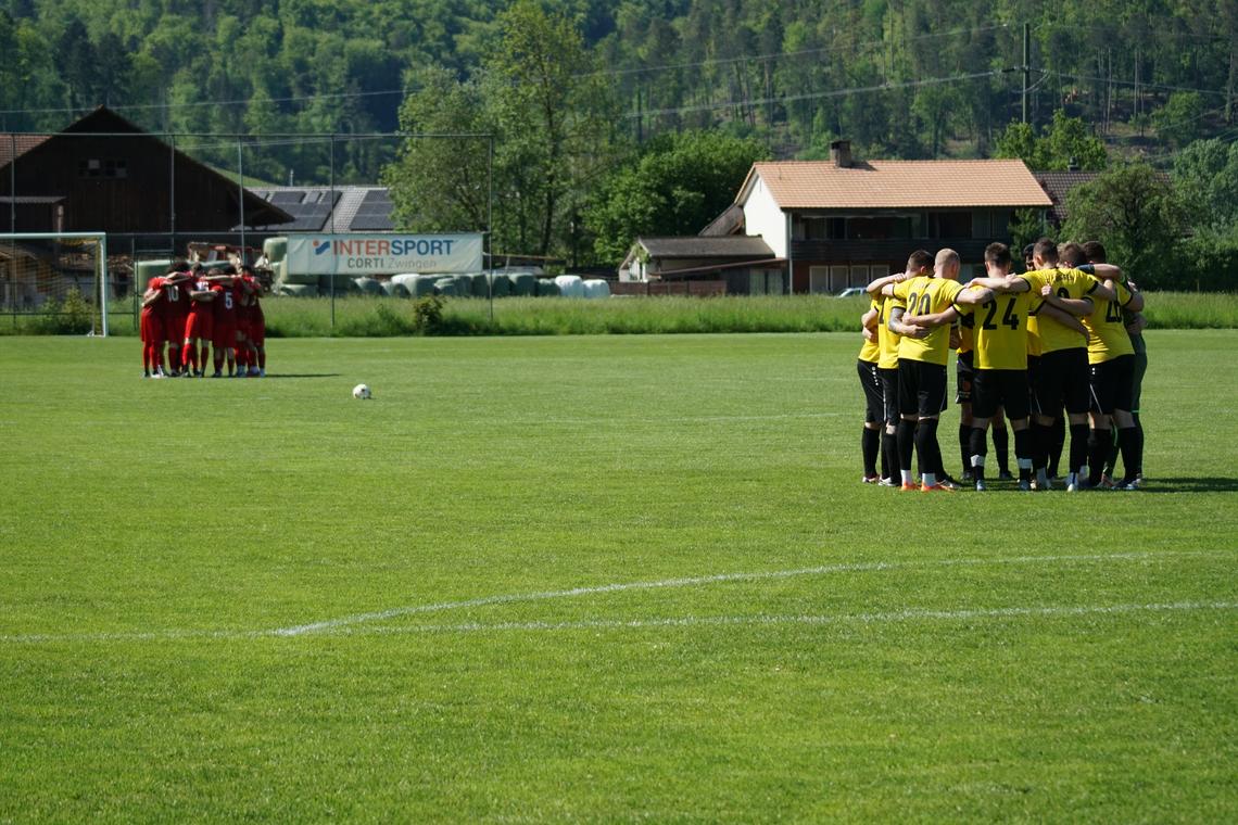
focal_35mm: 112
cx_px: 619
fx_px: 3868
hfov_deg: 18.2
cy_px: 412
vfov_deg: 12.2
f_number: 4.5
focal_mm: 75
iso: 400
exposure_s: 1/2000
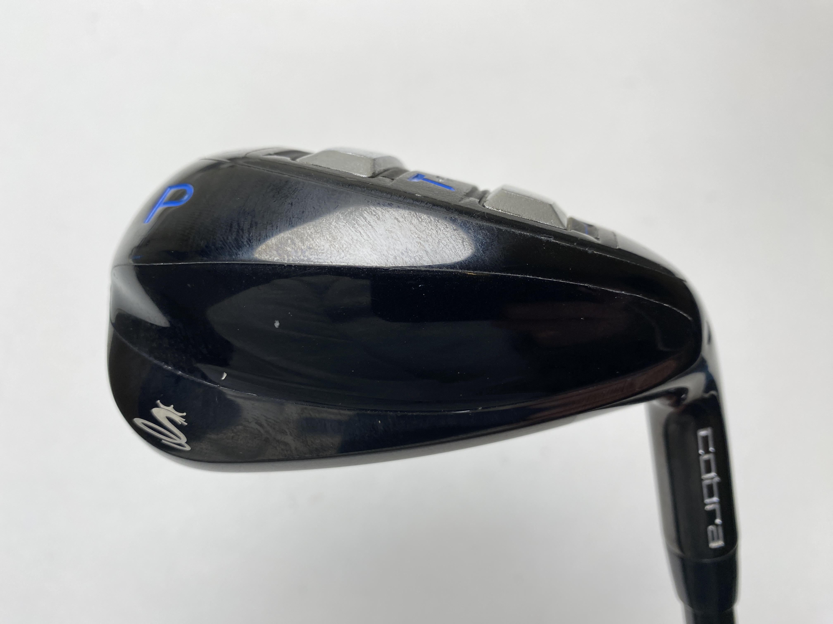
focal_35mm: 26
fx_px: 626
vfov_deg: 53.1
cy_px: 312
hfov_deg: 67.3
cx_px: 416
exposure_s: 1/248
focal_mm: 4.25
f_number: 1.8
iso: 32
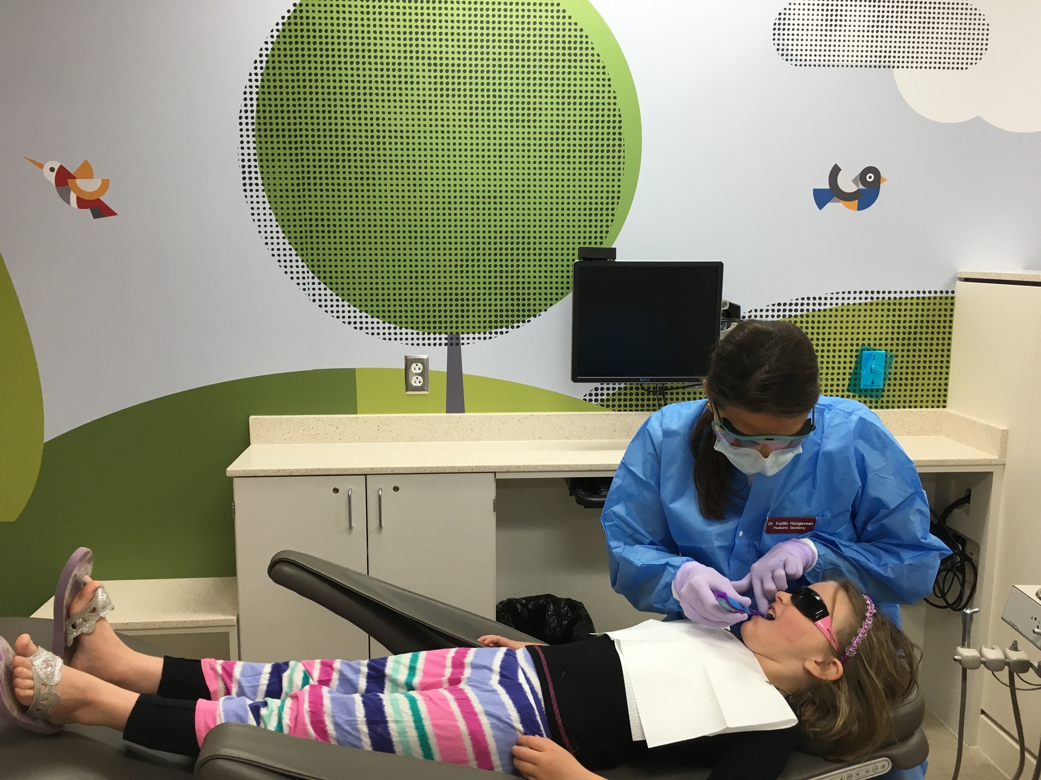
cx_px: 520
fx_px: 872
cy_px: 390
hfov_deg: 61.7
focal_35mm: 29
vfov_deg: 48.2
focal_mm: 4.15
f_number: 2.2
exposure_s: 1/30
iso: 32
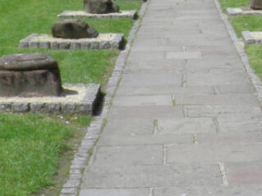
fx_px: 1067
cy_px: -64
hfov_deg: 14.0
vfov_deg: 10.3
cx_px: 195
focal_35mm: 141
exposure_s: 1/250
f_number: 5.9
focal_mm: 5.5
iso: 50
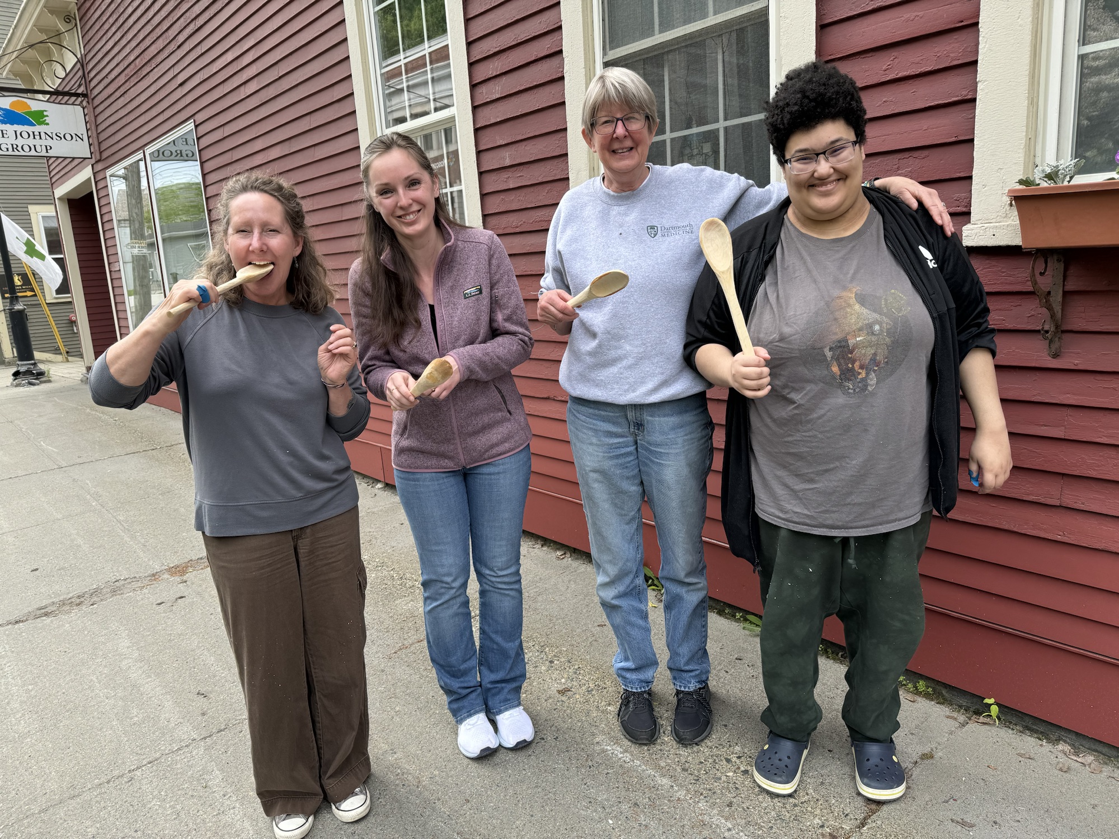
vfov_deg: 56.8
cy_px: 420
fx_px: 776
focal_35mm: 24
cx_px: 560
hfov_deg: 71.6
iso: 80
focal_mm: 6.76
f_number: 1.78
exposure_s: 1/756
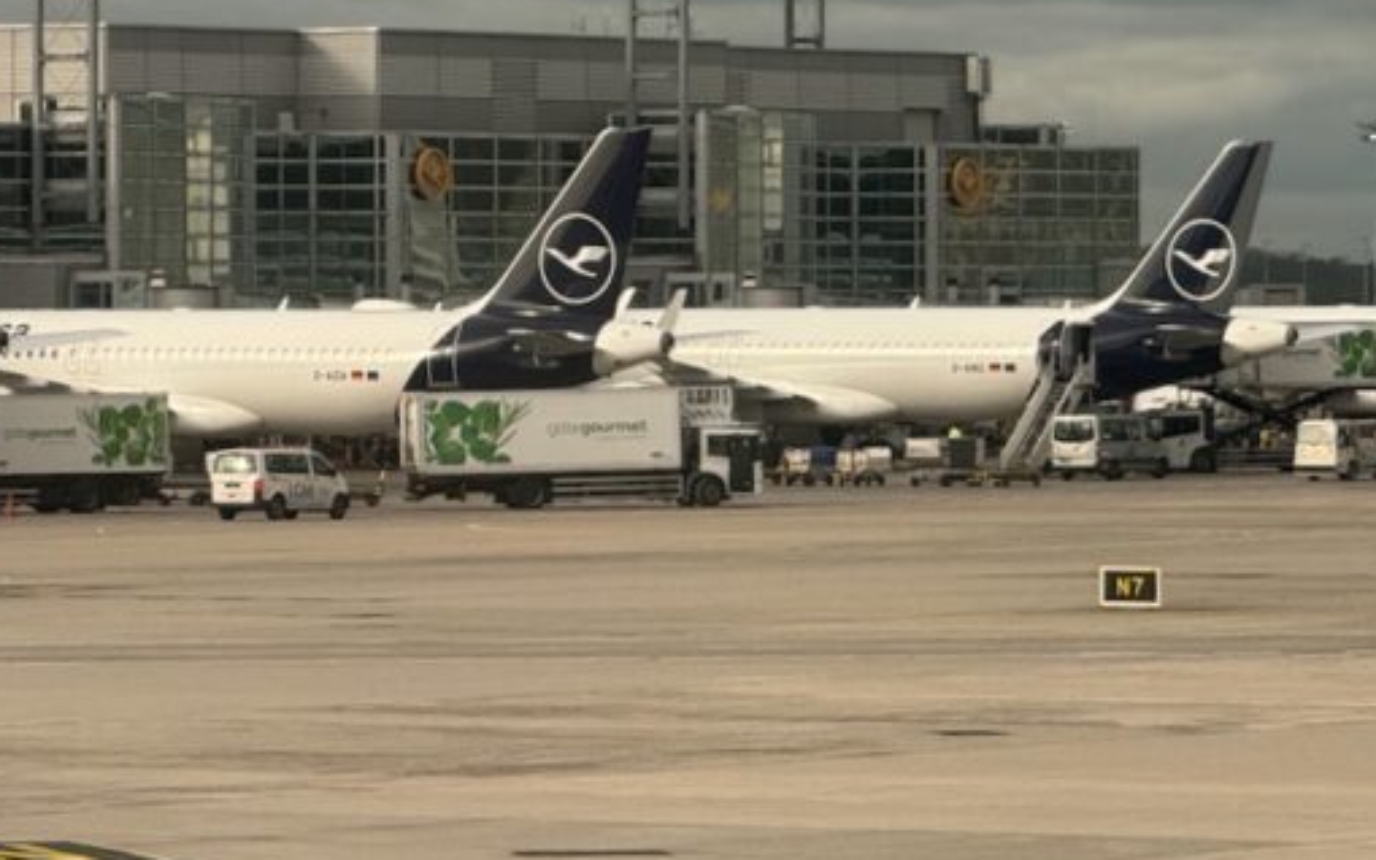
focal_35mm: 256
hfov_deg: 8.2
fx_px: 9599
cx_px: 49
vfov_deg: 5.1
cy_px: 265
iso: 80
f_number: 2.8
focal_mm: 15.66
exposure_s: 1/334
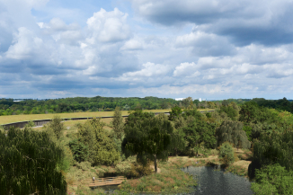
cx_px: 134
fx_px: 350
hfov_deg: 45.4
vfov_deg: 31.0
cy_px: 120
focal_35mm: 43
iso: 100
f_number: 6.3
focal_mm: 10.26
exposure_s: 1/500
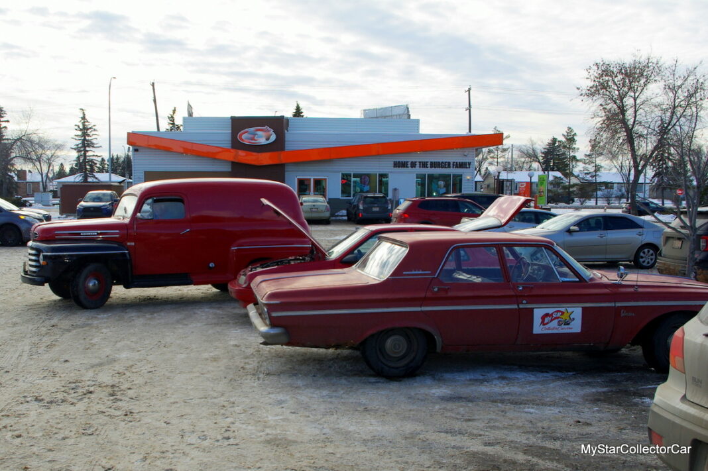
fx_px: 609
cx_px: 354
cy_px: 236
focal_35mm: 31
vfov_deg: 42.3
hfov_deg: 60.3
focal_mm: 21.25
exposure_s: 1/180
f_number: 8
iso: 100
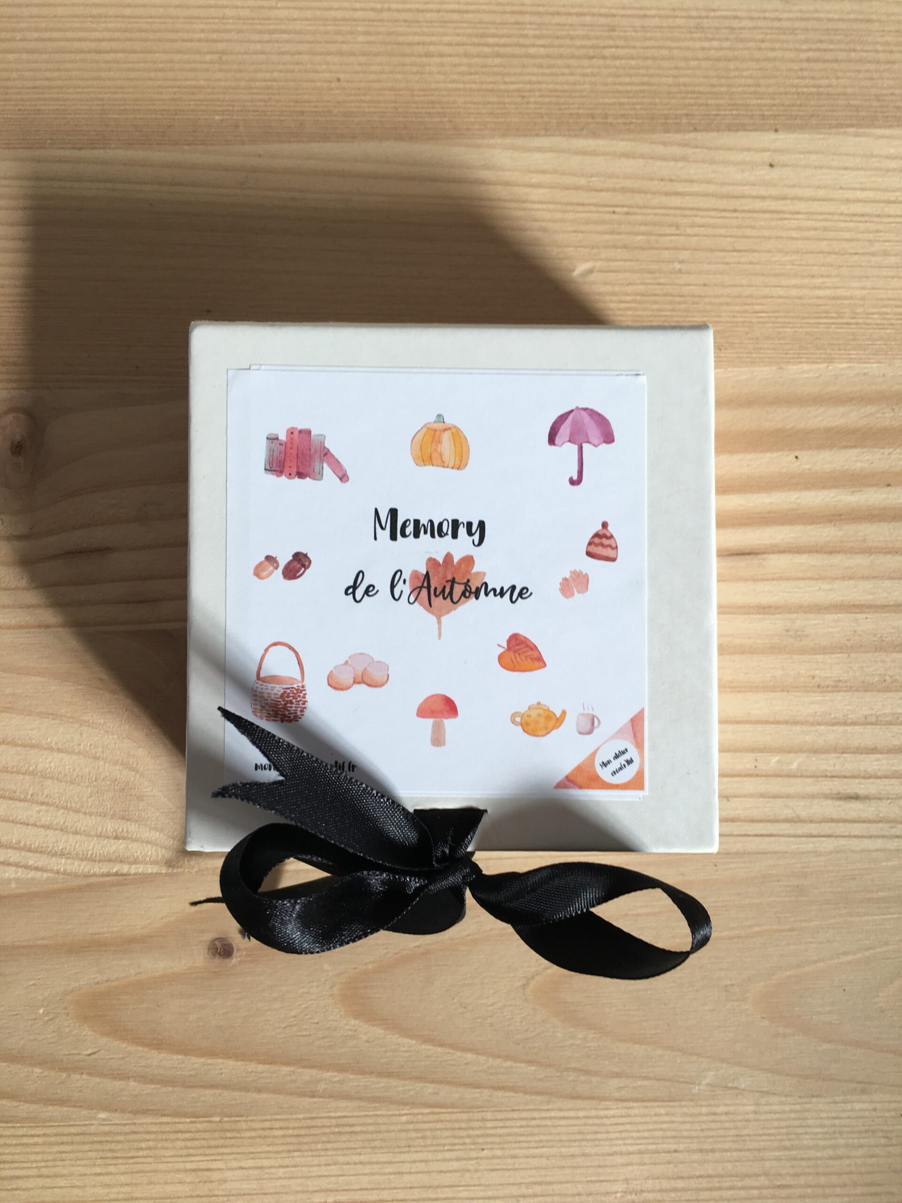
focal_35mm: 29
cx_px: 451
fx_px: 1008
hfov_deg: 48.2
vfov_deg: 61.7
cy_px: 602
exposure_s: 1/100
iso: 25
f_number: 2.2
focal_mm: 4.15
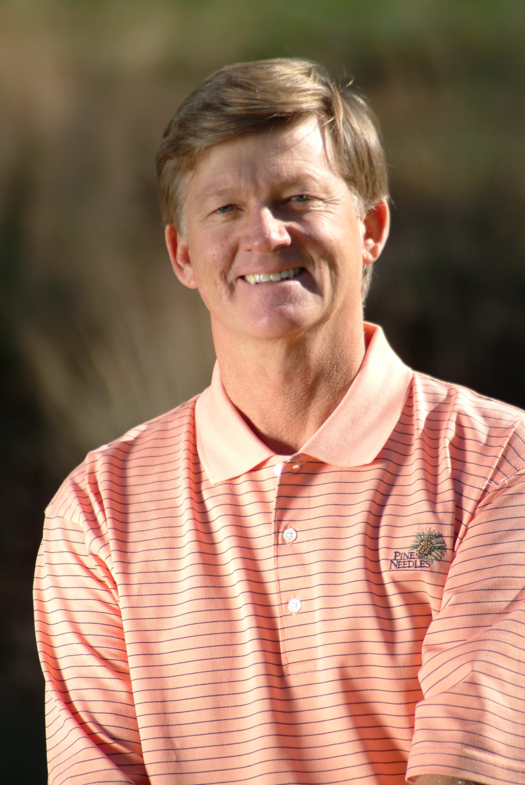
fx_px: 8247
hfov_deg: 3.6
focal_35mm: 378
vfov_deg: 5.4
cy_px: 392
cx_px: 262
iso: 100
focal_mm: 252
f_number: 5
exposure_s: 1/350
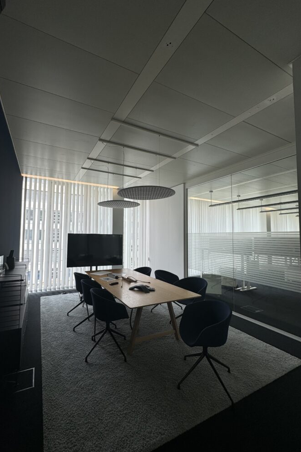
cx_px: 128
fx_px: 188
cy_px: 226
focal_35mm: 15
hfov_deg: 76.8
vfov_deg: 100.4
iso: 40
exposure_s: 1/115
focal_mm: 2.22
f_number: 2.2
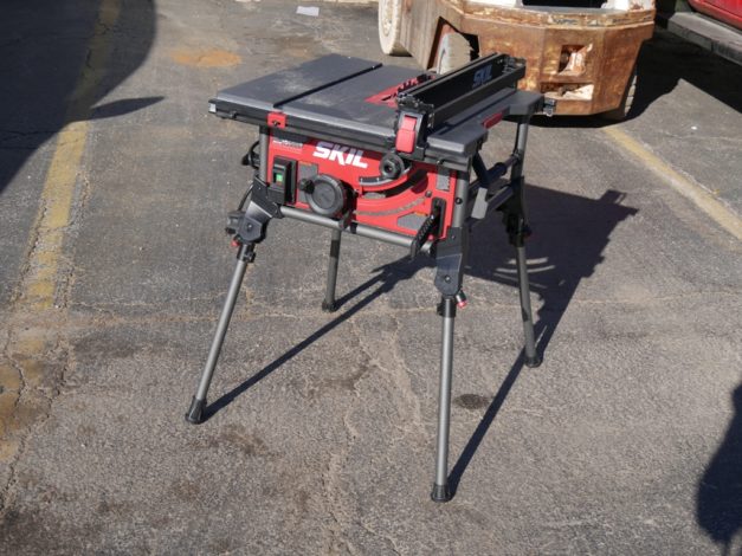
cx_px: 371
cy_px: 278
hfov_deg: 44.8
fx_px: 900
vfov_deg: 34.3
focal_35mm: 42
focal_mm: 21
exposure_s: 1/1000
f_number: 4
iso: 200
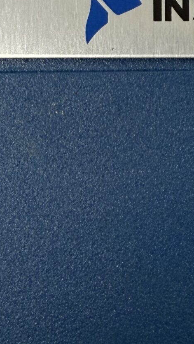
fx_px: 731
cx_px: 251
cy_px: 143
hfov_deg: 14.5
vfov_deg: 26.5
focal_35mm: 80
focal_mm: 2.22
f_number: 2.2
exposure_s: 1/120
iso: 125
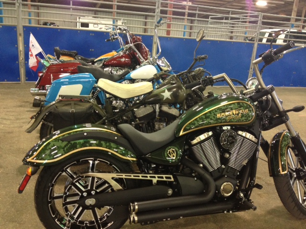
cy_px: 114
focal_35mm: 35
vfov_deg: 40.7
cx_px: 153
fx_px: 309
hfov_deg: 52.6
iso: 200
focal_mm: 4.28
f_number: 2.4
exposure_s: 1/20
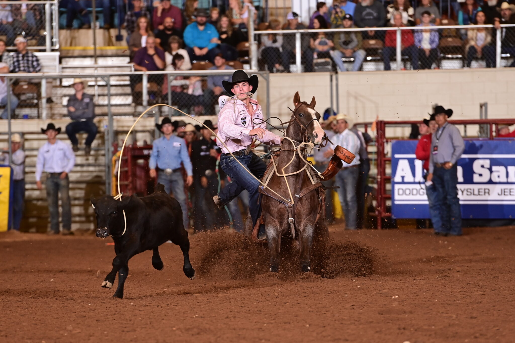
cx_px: 258
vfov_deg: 4.6
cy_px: 172
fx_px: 4291
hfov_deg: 6.9
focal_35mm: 300
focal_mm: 200
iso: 800
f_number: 4
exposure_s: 1/250
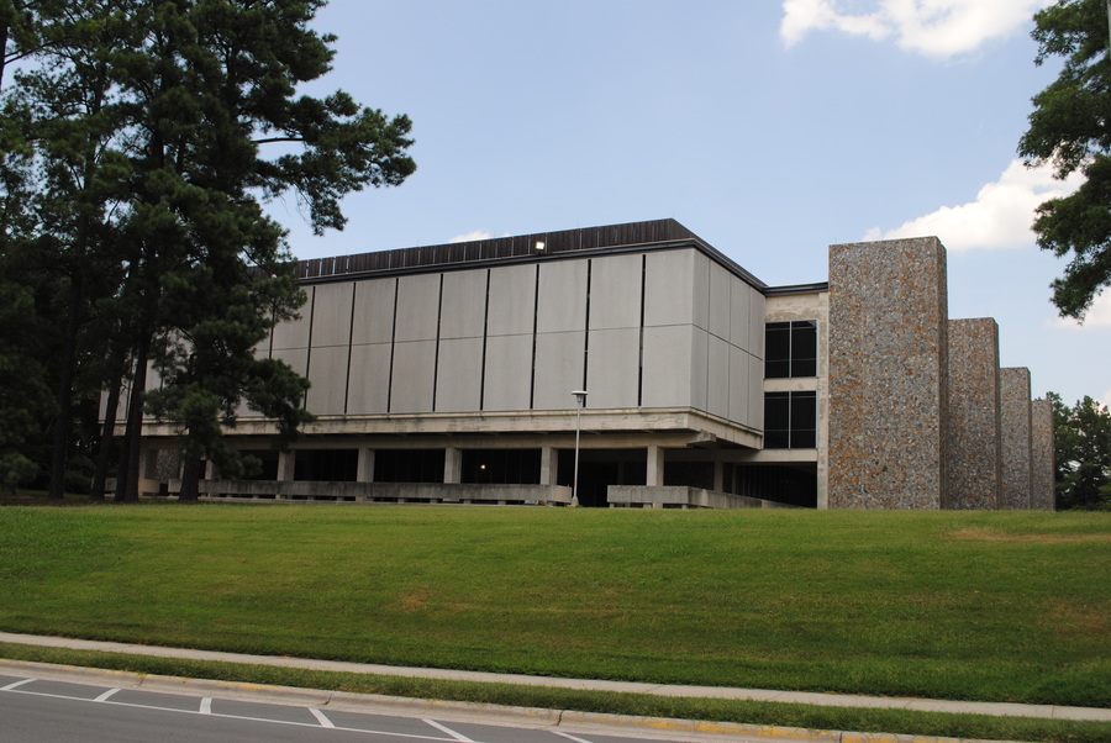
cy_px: 372
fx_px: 1112
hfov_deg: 53.1
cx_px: 556
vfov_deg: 37.0
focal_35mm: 36
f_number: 6.3
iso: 100
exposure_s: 1/200
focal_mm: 24
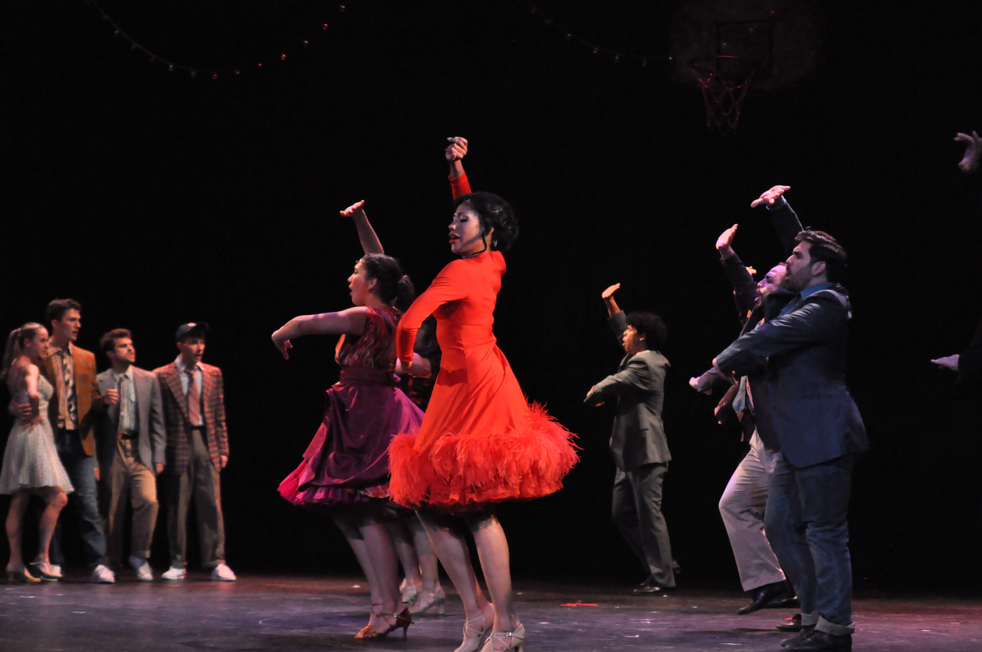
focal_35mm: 75
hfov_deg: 27.0
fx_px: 2043
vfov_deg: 18.1
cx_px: 491
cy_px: 326
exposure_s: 1/800
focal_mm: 50
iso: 3200
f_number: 2.8
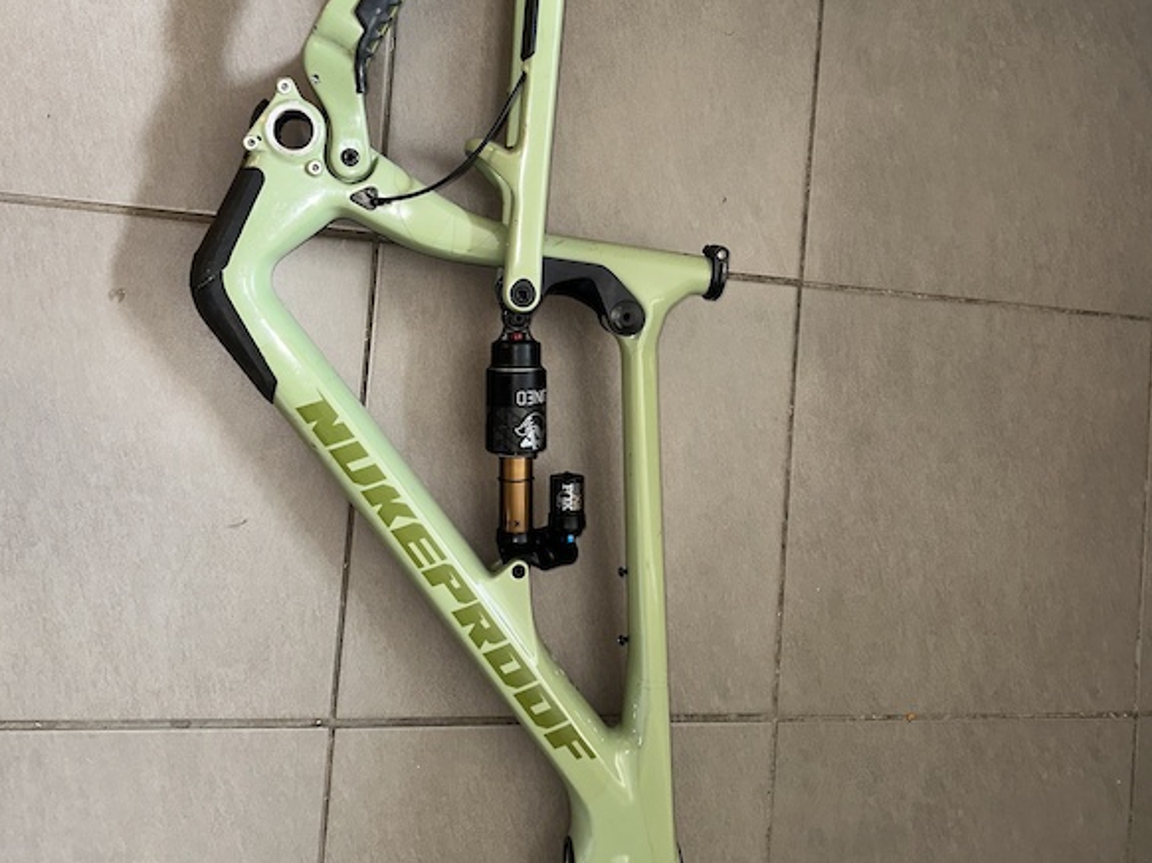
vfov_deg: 42.5
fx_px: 1098
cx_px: 564
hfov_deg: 55.4
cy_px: 313
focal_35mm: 33
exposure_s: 1/25
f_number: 1.78
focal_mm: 6.86
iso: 100
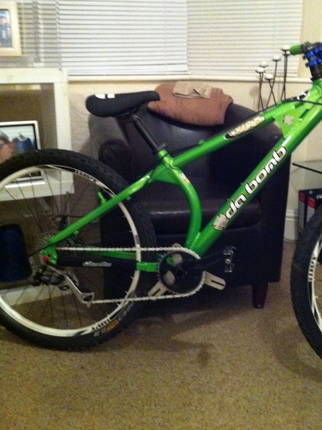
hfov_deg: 33.4
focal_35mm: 43
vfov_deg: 43.8
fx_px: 534
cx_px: 197
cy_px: 188
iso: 1000
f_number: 2.8
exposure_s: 1/15
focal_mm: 3.85
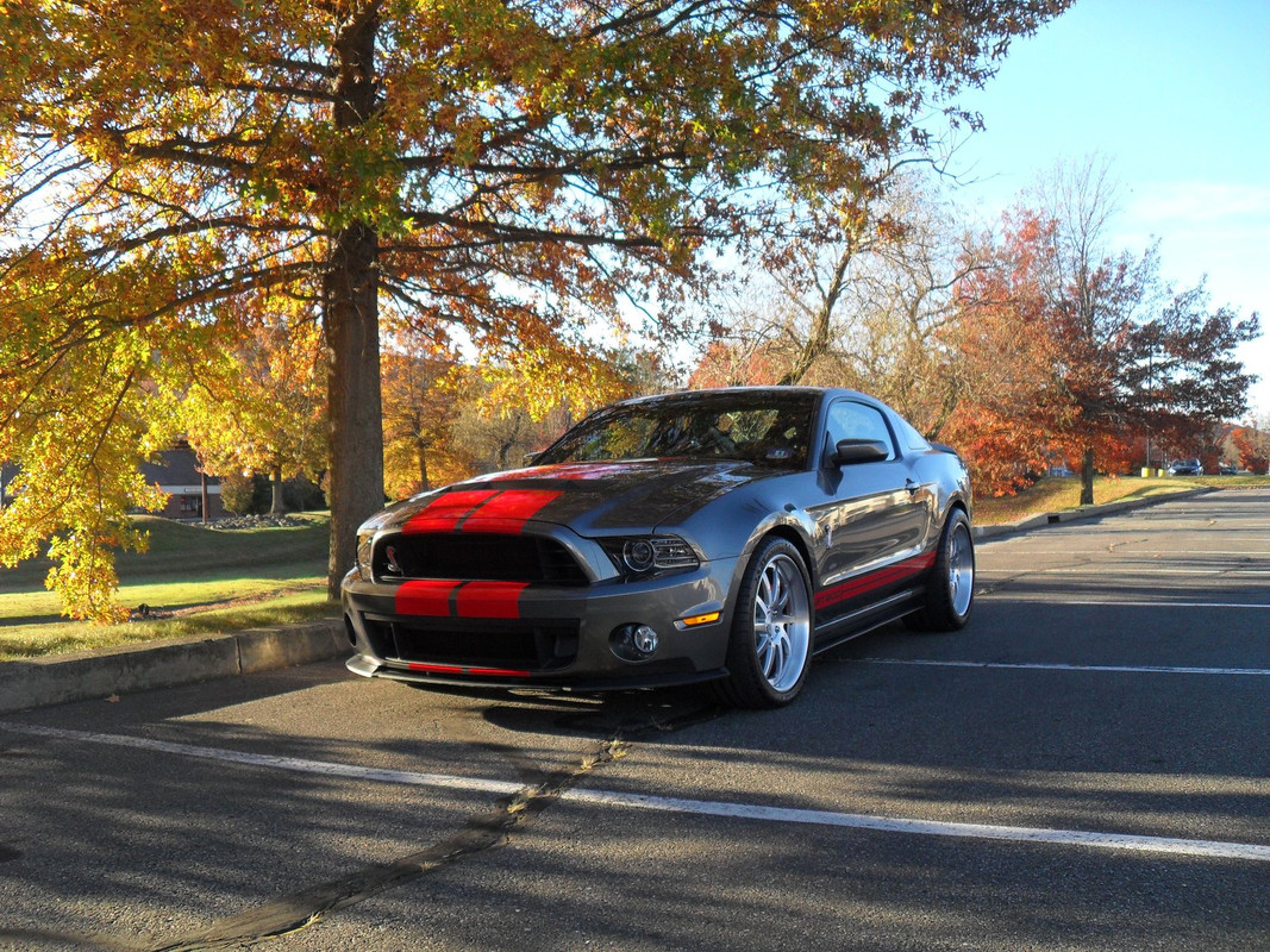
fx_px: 1284
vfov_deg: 40.7
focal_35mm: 35
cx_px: 635
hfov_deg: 52.6
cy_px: 476
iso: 100
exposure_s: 1/350
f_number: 2.8
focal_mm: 6.2
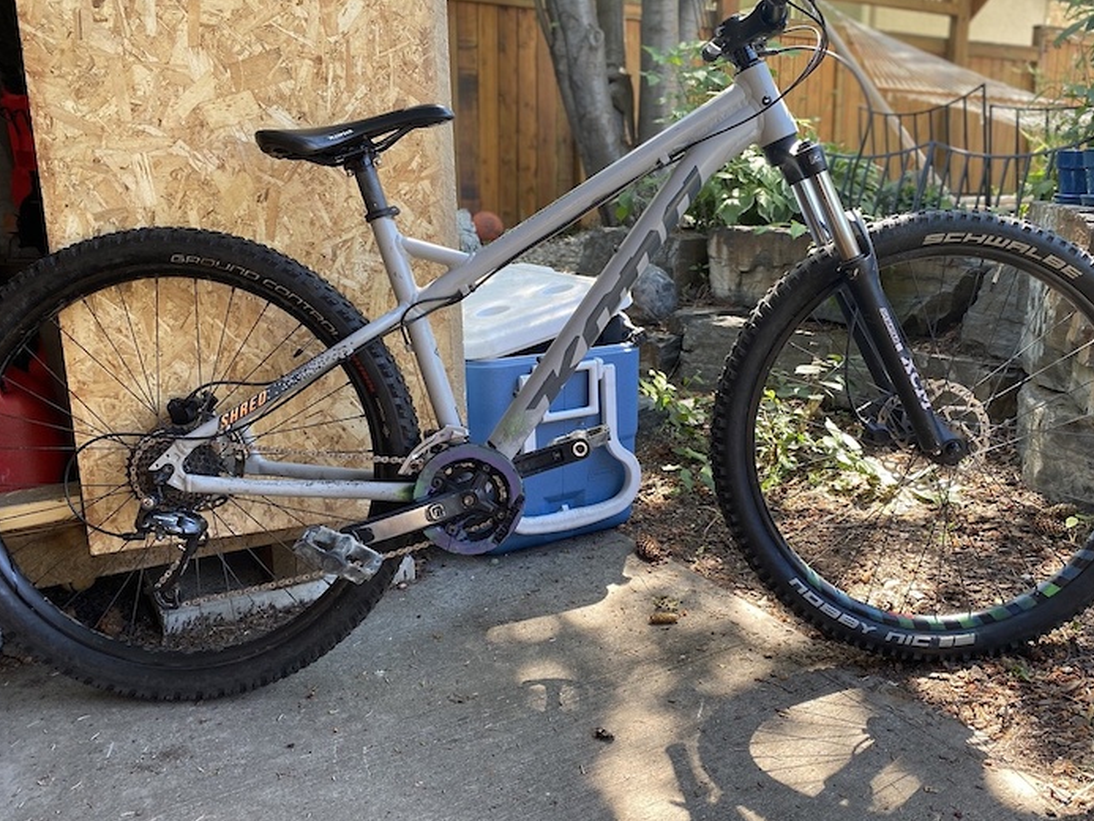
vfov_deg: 46.8
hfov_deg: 59.9
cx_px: 595
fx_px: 948
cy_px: 392
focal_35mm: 30
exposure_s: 1/122
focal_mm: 4.25
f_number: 1.8
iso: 80
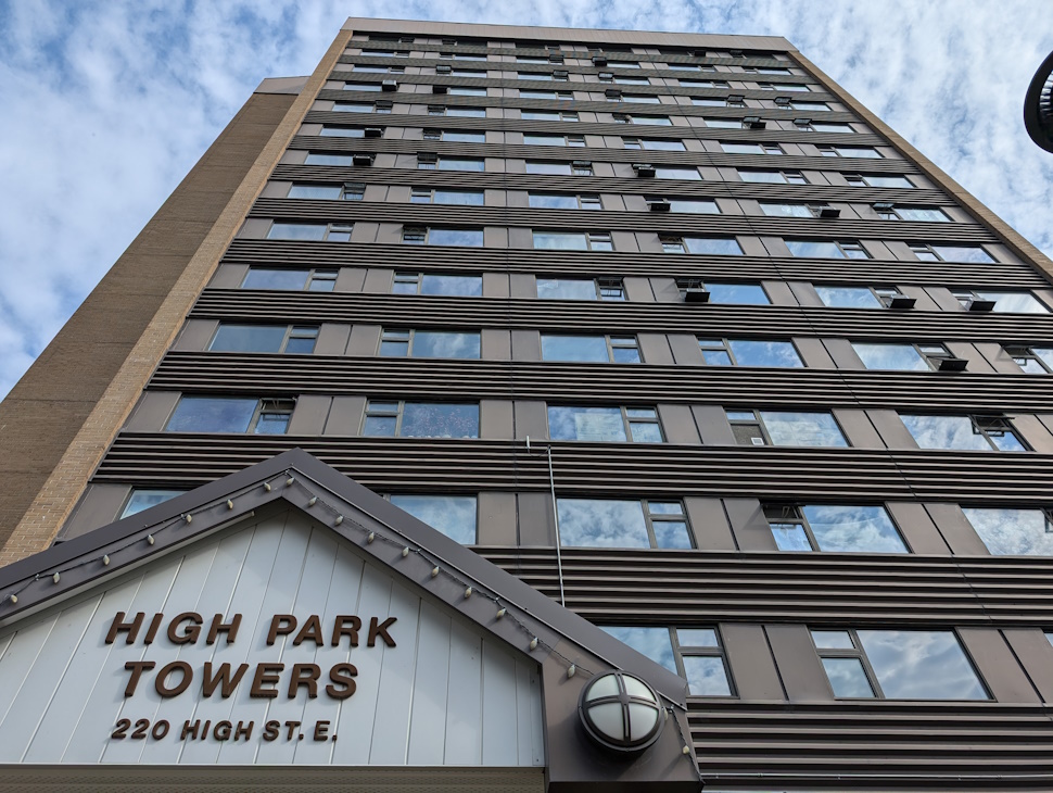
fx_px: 731
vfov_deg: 56.9
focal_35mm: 24
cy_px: 396
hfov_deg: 71.5
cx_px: 526
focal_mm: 6.9
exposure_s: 1/1706
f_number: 1.68
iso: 21
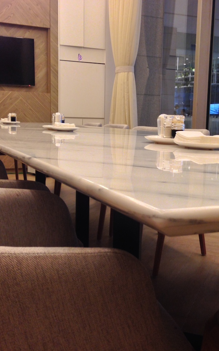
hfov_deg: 27.4
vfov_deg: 42.7
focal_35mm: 47
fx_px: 449
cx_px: 128
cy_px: 175
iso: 50
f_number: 2.4
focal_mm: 4.12
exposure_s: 1/20
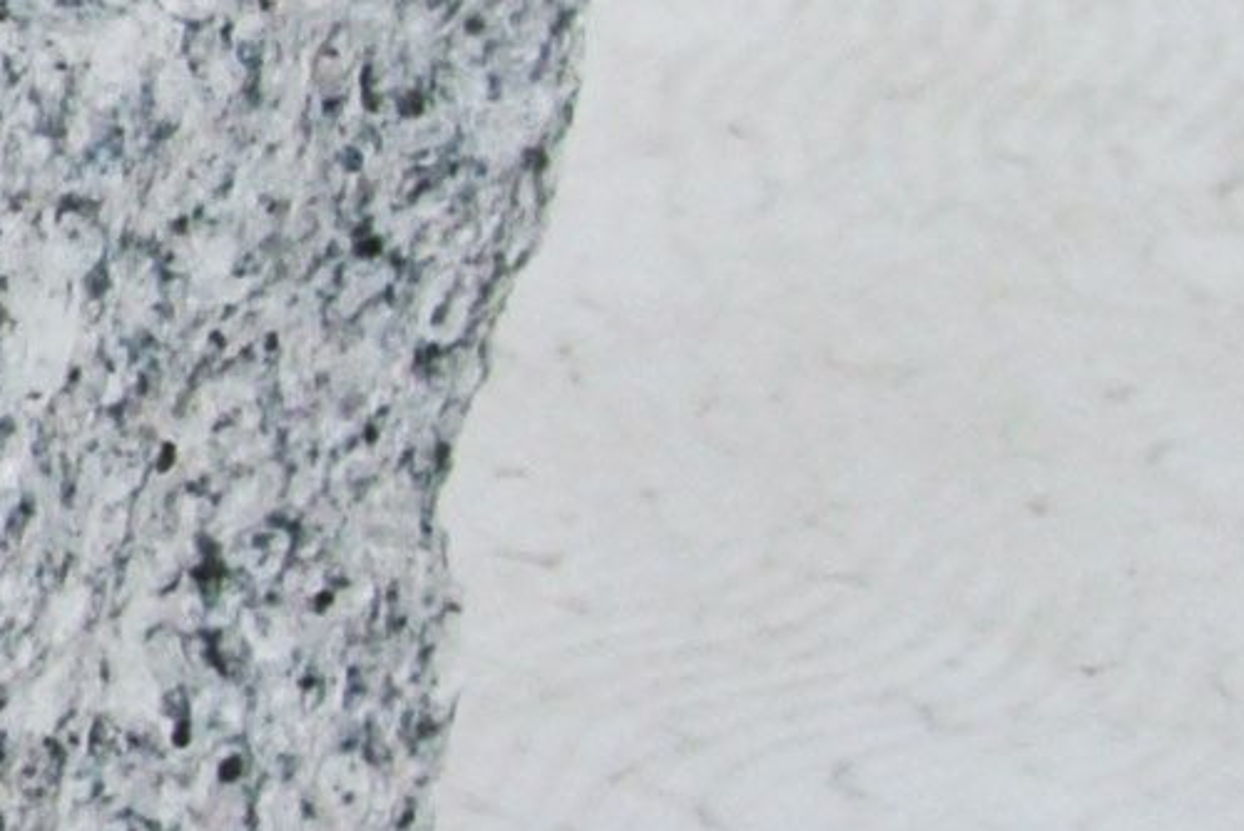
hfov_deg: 5.4
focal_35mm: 341
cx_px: -3321
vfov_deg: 4.0
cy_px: 935
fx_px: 11790
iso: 200
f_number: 9
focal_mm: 16.3
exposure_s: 1/60
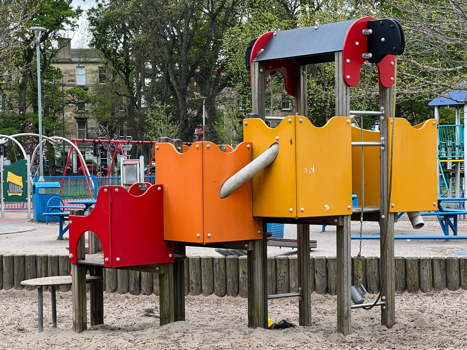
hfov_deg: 22.8
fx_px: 1160
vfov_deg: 17.2
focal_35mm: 86
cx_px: 233
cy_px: 184
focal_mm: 9
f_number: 2.8
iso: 32
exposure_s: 1/100
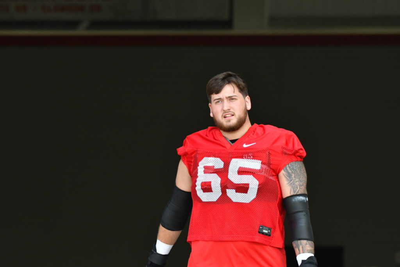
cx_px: 200
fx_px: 3334
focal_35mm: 300
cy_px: 134
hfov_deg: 6.9
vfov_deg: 4.6
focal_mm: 200
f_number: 5.6
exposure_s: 1/640
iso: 1000
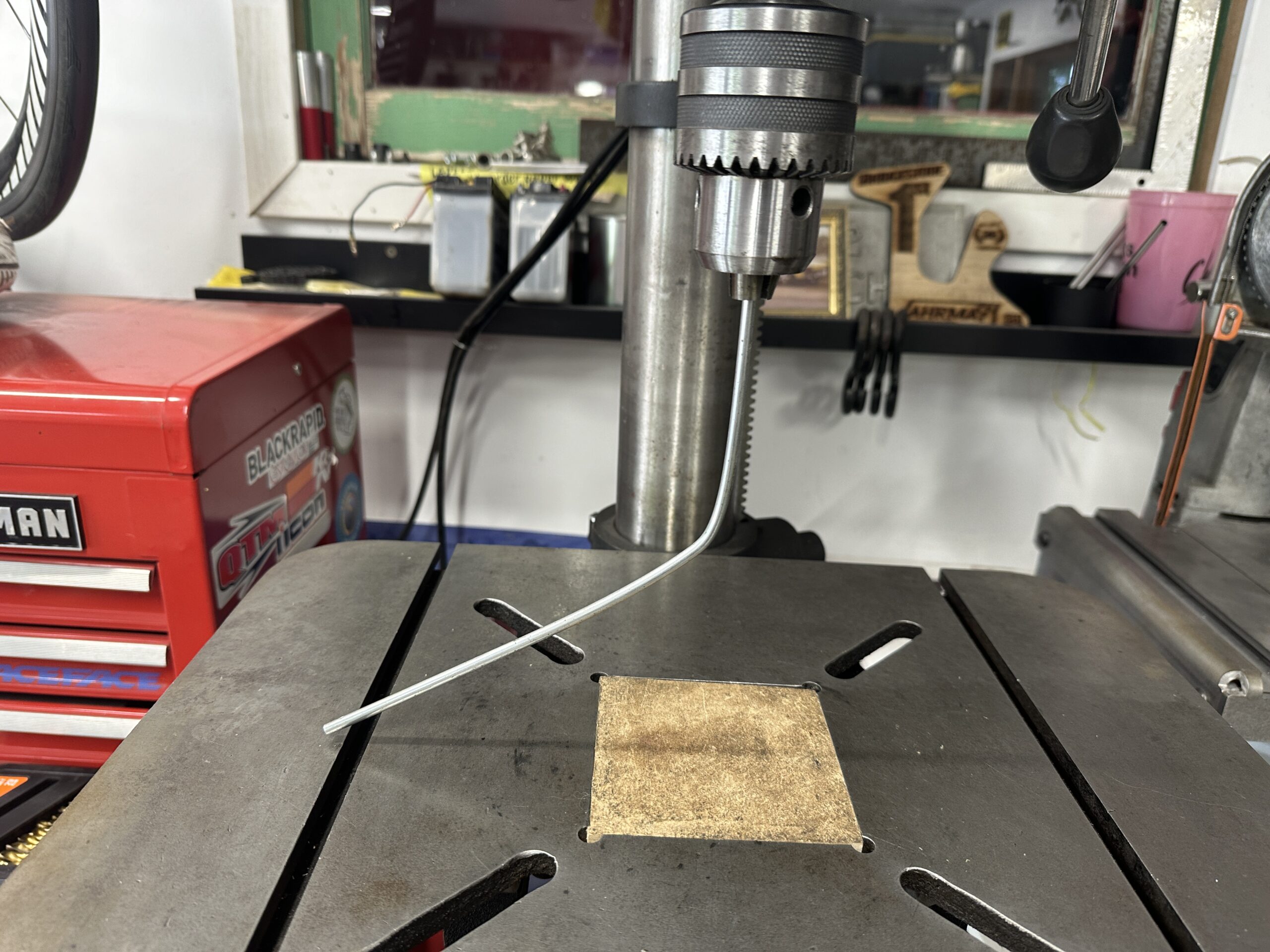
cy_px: 476
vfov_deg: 56.8
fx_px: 881
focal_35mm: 24
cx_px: 635
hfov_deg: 71.6
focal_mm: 6.86
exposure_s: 1/60
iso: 125
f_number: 1.78
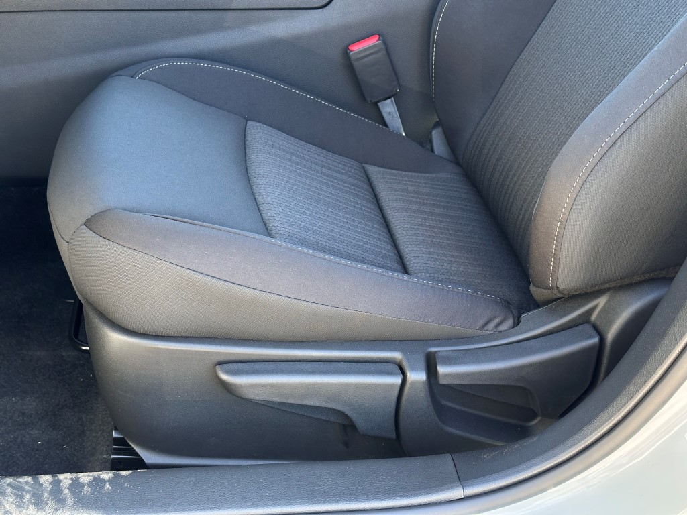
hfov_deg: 39.7
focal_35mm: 48
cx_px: 344
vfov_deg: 30.3
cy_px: 258
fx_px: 953
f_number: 1.78
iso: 80
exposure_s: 1/105
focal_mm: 6.86
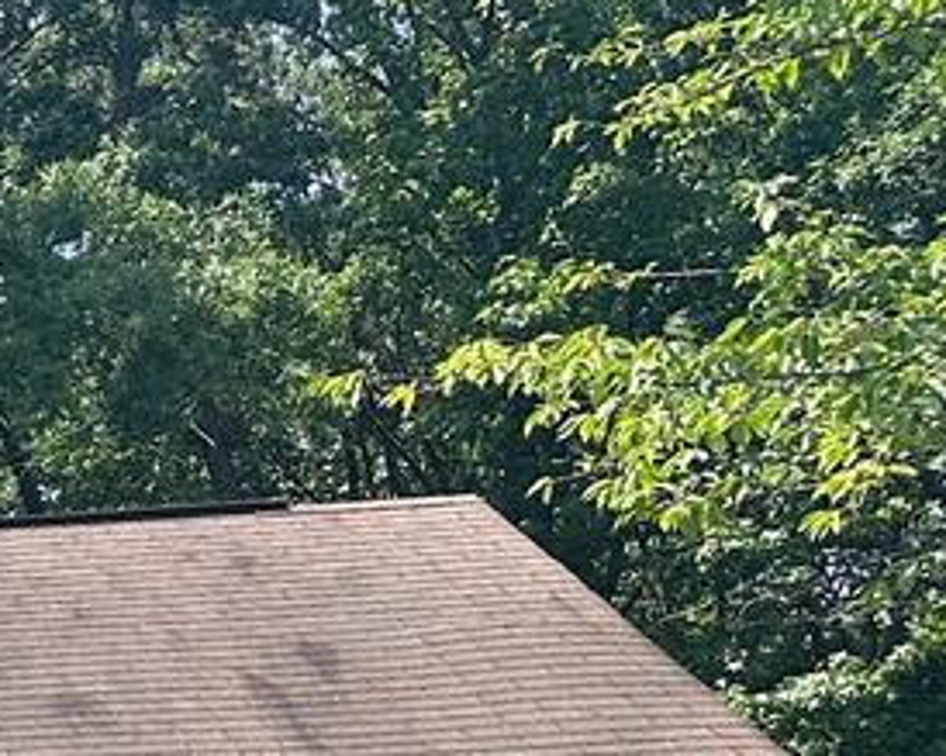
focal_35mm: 123
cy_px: 1460
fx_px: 3443
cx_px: -1457
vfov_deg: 11.4
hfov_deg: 12.0
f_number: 1.78
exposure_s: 1/2252
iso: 80
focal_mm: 6.86
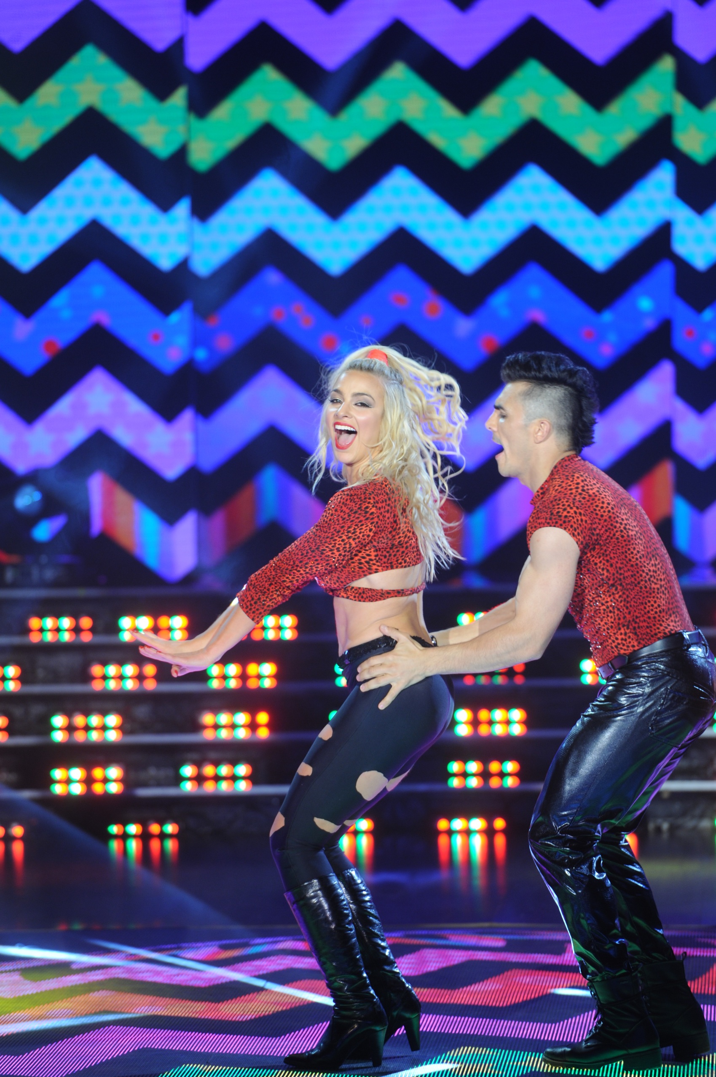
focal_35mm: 200
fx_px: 5975
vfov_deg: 10.3
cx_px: 358
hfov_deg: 6.9
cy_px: 538
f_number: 4.5
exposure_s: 1/250
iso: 800
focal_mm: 200
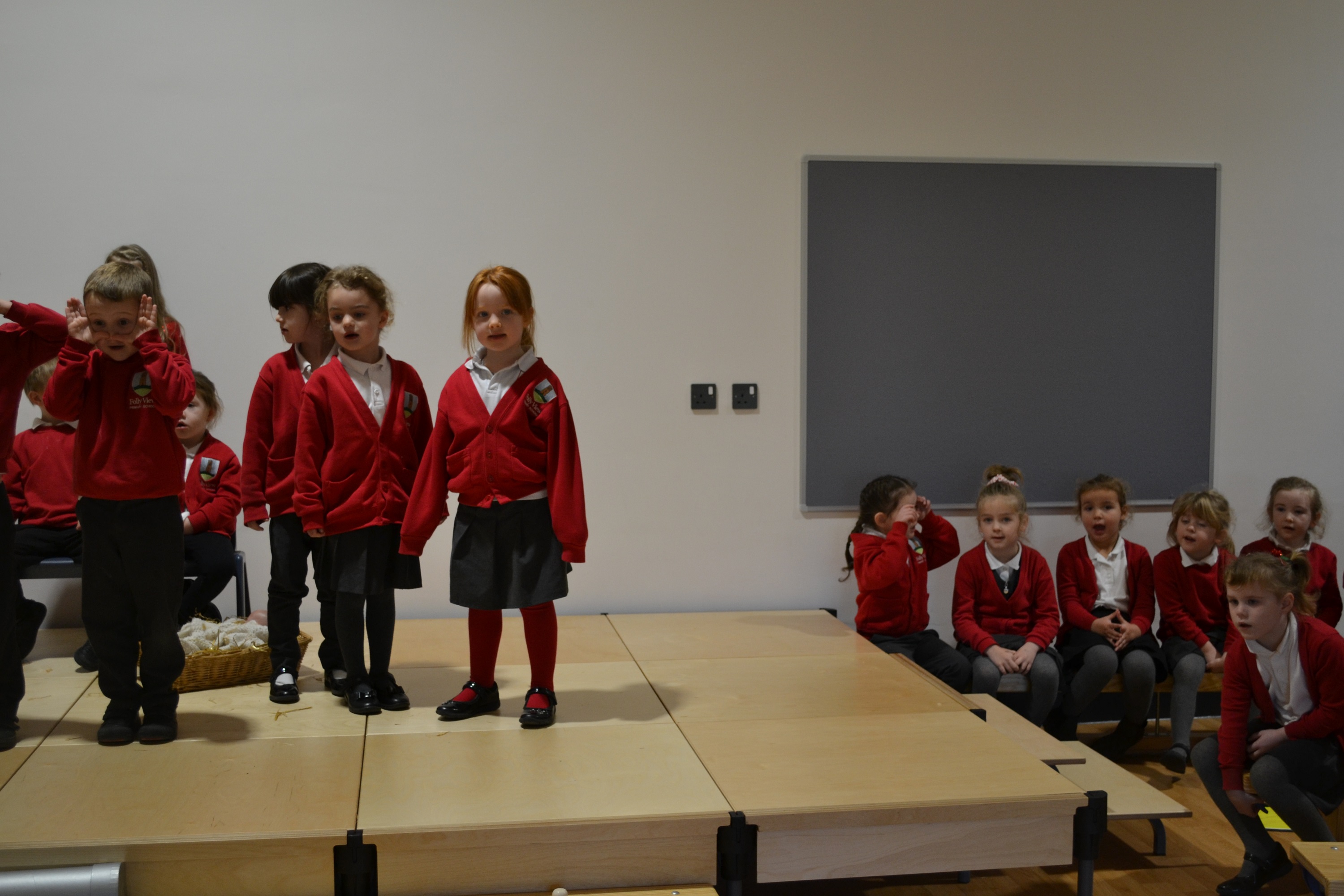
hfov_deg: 45.0
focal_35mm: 44
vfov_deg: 30.8
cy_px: 448
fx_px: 1624
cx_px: 672
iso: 400
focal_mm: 29
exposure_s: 1/80
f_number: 4.5
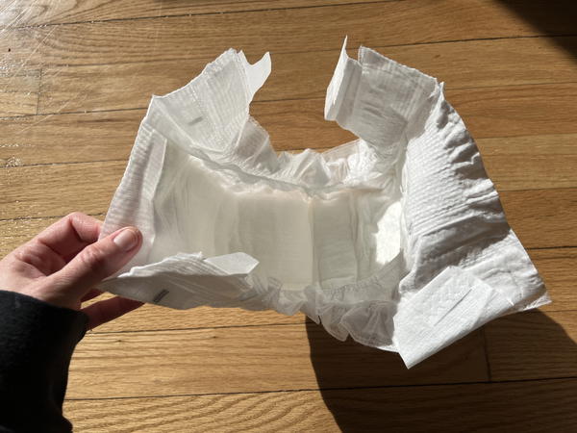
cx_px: 288
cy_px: 216
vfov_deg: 53.1
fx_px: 433
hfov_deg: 67.3
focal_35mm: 26
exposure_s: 1/5076
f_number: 1.6
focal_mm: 5.1
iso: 50
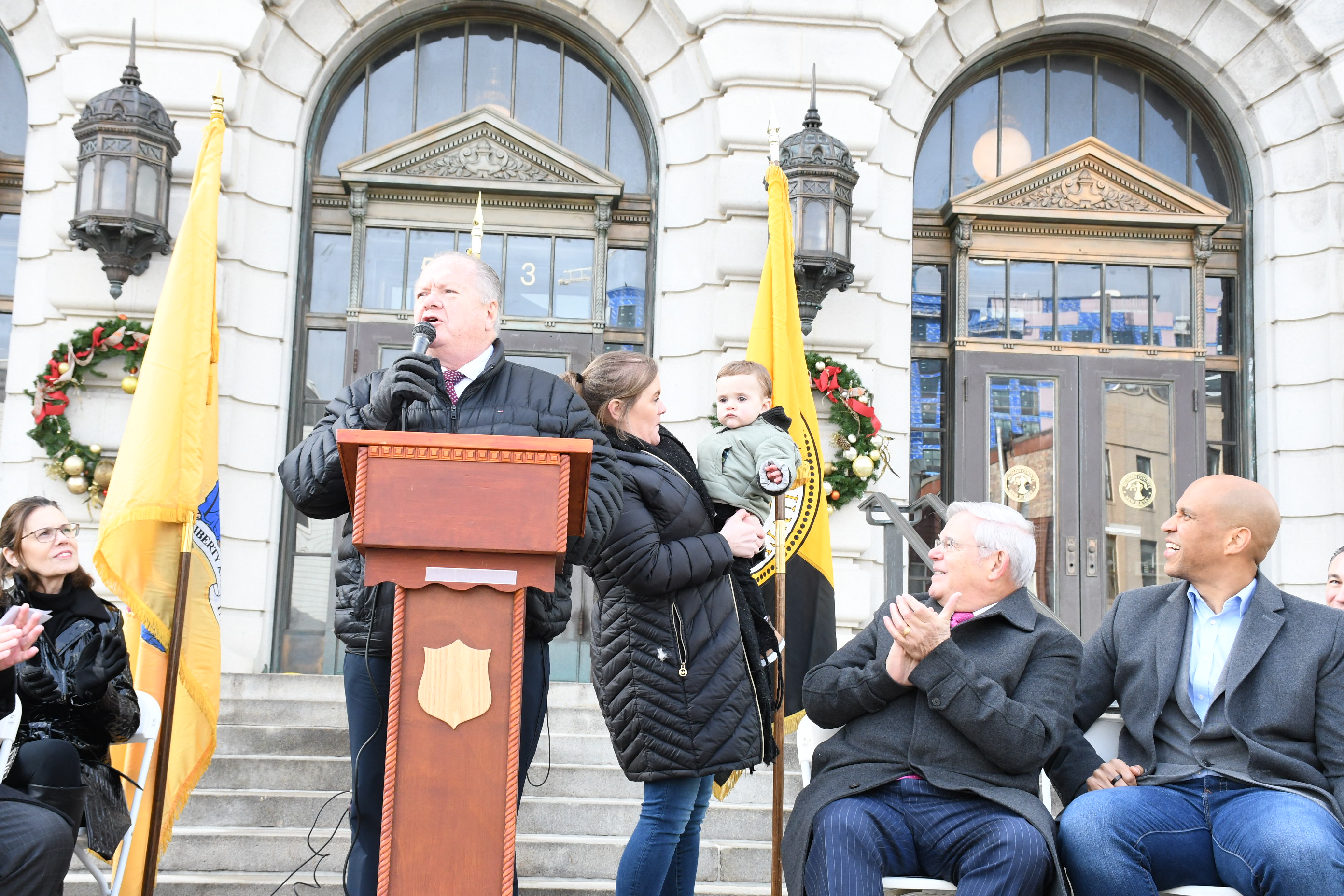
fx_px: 1792
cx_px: 672
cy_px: 448
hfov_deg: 41.1
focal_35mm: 48
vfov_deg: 28.1
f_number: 9
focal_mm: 32
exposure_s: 1/320
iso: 1250
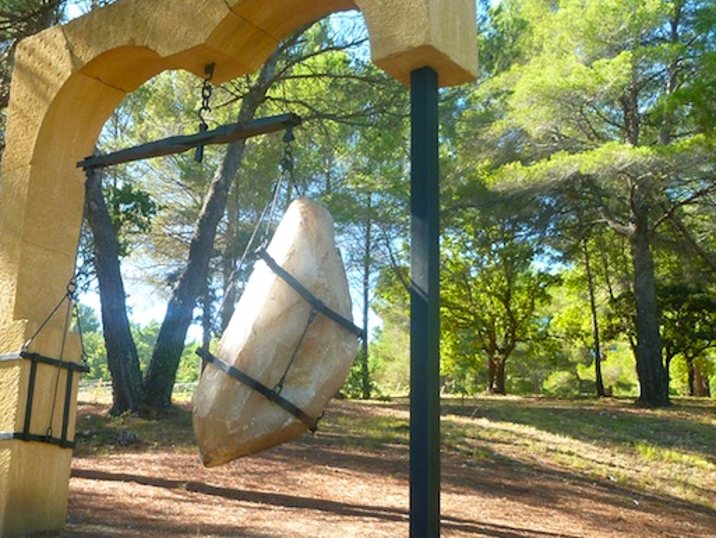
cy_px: 215
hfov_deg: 47.0
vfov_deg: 36.7
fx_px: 807
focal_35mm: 39
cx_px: 230
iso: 80
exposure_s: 1/100
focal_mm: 4.5
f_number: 3.3
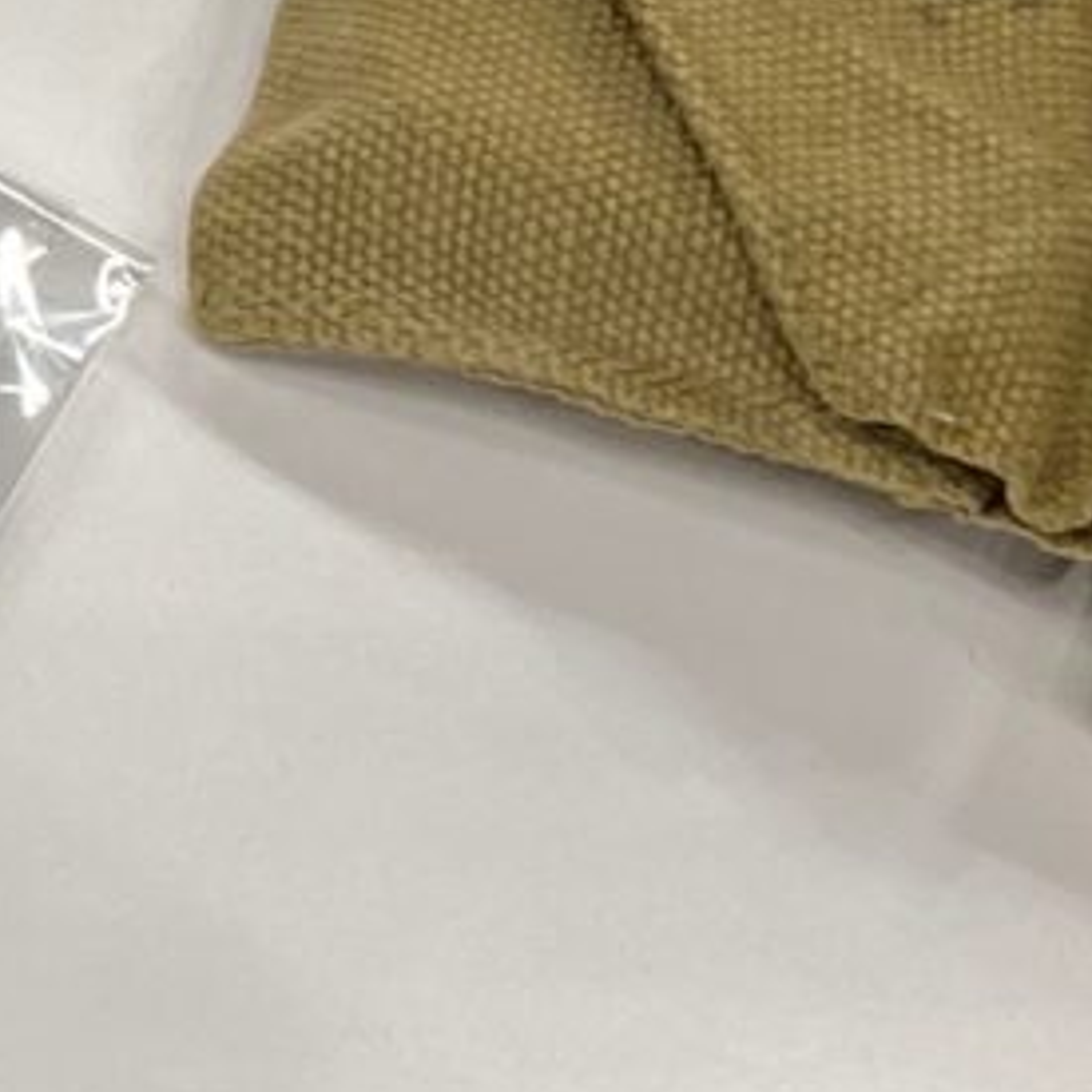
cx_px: -2398
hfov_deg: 8.3
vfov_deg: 9.8
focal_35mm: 171
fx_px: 6103
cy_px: -663
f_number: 1.8
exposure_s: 1/105
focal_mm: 4.25
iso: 64
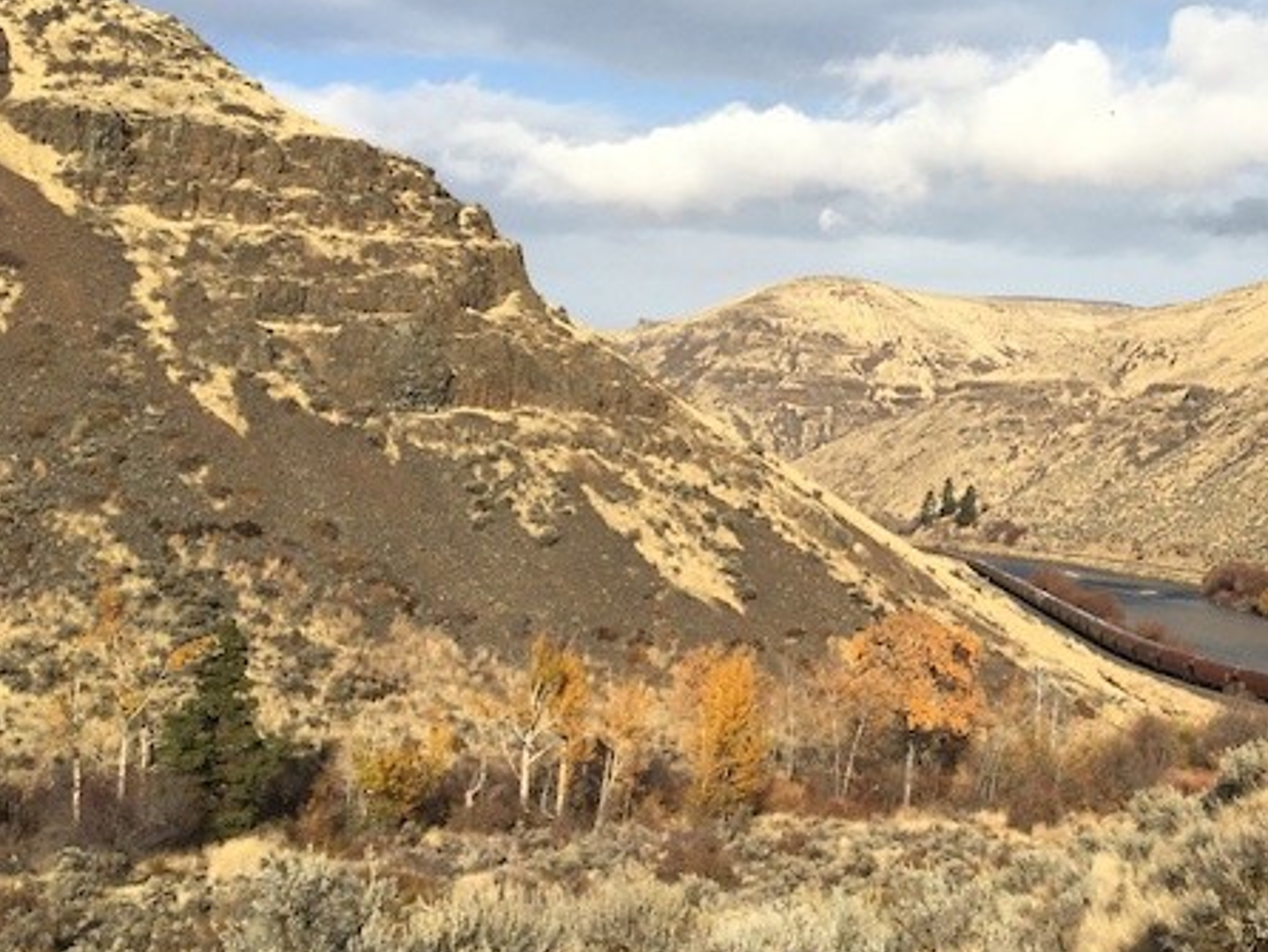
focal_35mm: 52
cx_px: 1092
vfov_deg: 28.0
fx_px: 1906
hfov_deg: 35.1
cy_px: 432
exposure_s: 1/1748
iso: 25
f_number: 2.2
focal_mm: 4.15
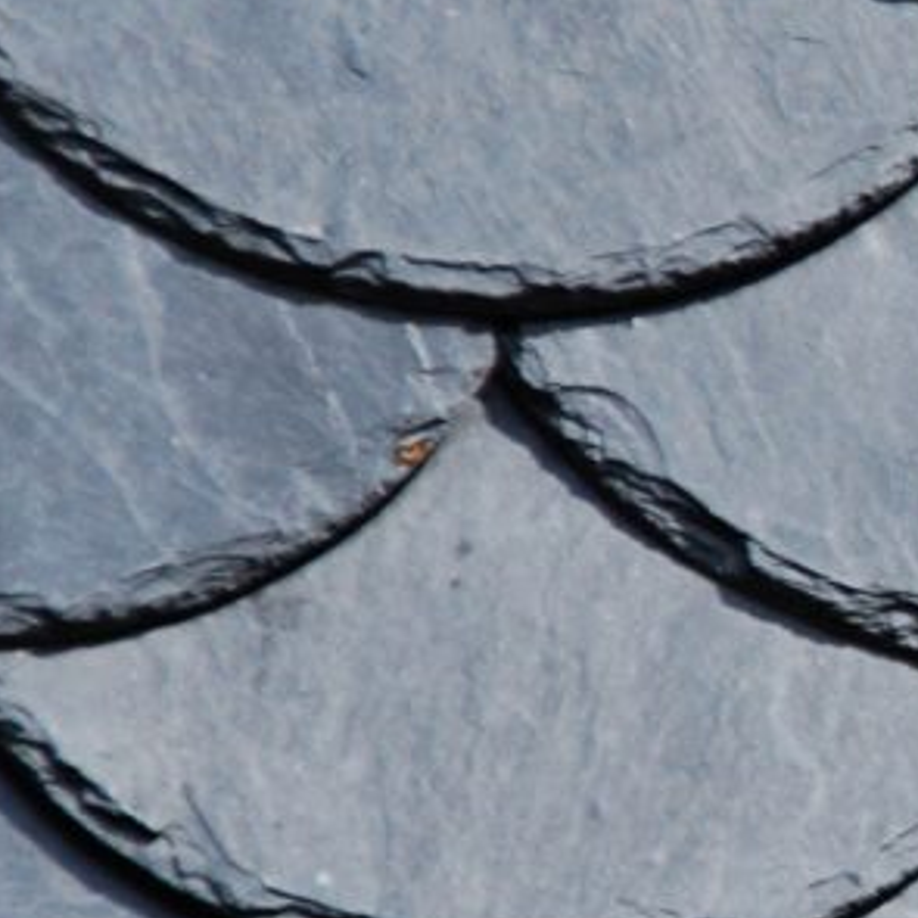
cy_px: 523
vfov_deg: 2.0
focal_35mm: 896
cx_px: 2004
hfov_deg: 1.9
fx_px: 26889
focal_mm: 135
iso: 200
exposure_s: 1/800
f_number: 6
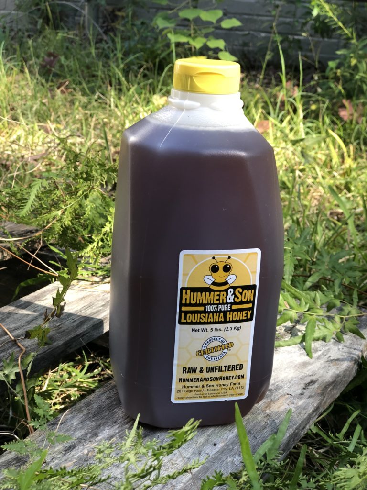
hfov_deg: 25.7
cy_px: 245
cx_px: 184
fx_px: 806
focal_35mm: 57
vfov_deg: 33.8
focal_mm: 6.6
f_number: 2.8
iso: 20
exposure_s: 1/40
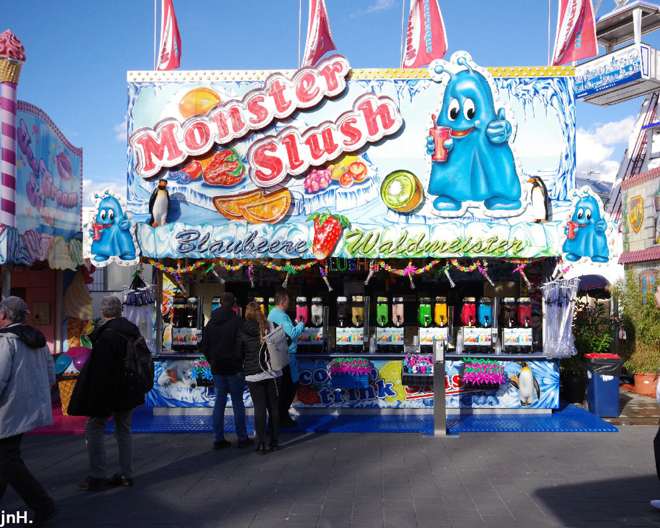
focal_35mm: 34
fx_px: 664
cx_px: 351
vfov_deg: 43.4
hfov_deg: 52.8
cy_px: 263
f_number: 10
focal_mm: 20
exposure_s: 1/640
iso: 800
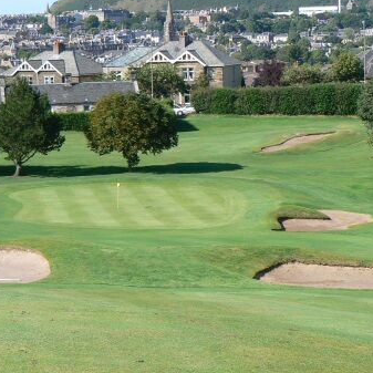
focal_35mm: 142
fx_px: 1731
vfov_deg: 12.3
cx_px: 196
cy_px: 148
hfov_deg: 12.3
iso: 80
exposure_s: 1/400
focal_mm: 15.8
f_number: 5.6
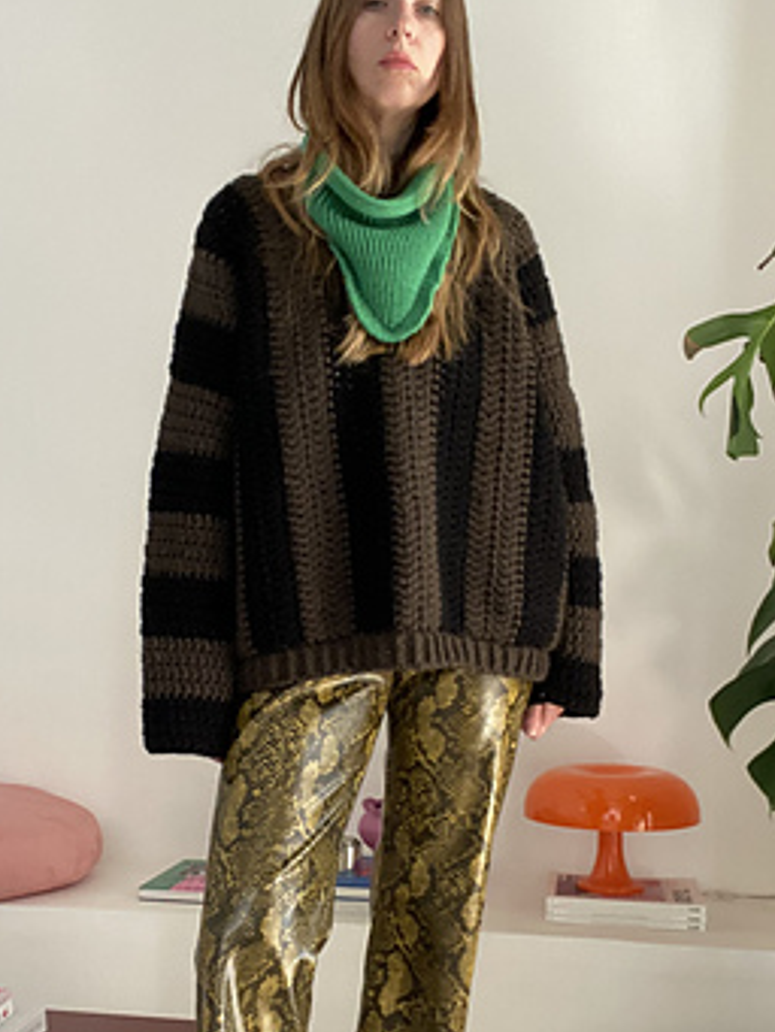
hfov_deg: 32.8
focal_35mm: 44
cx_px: 304
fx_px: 1313
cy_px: 626
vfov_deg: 42.7
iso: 400
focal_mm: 2.71
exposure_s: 1/49
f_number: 2.2
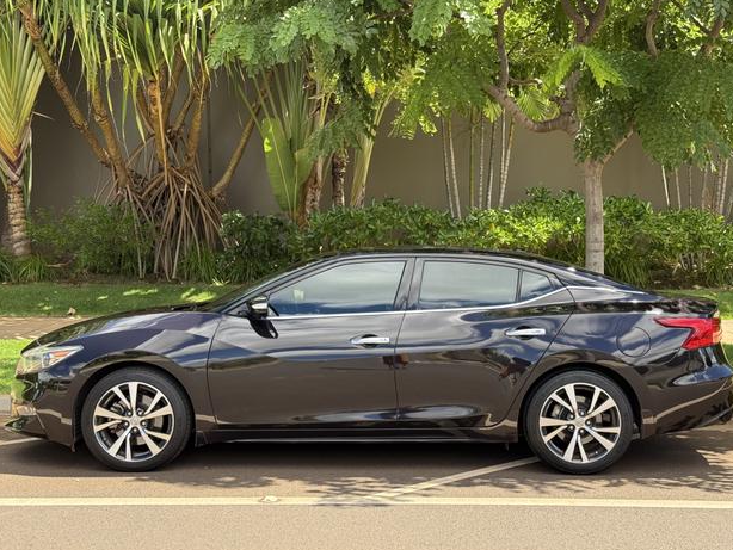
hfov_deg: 38.2
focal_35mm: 50
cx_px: 375
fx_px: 1059
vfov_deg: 29.1
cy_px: 282
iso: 80
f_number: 1.78
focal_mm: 6.76
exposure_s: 1/885
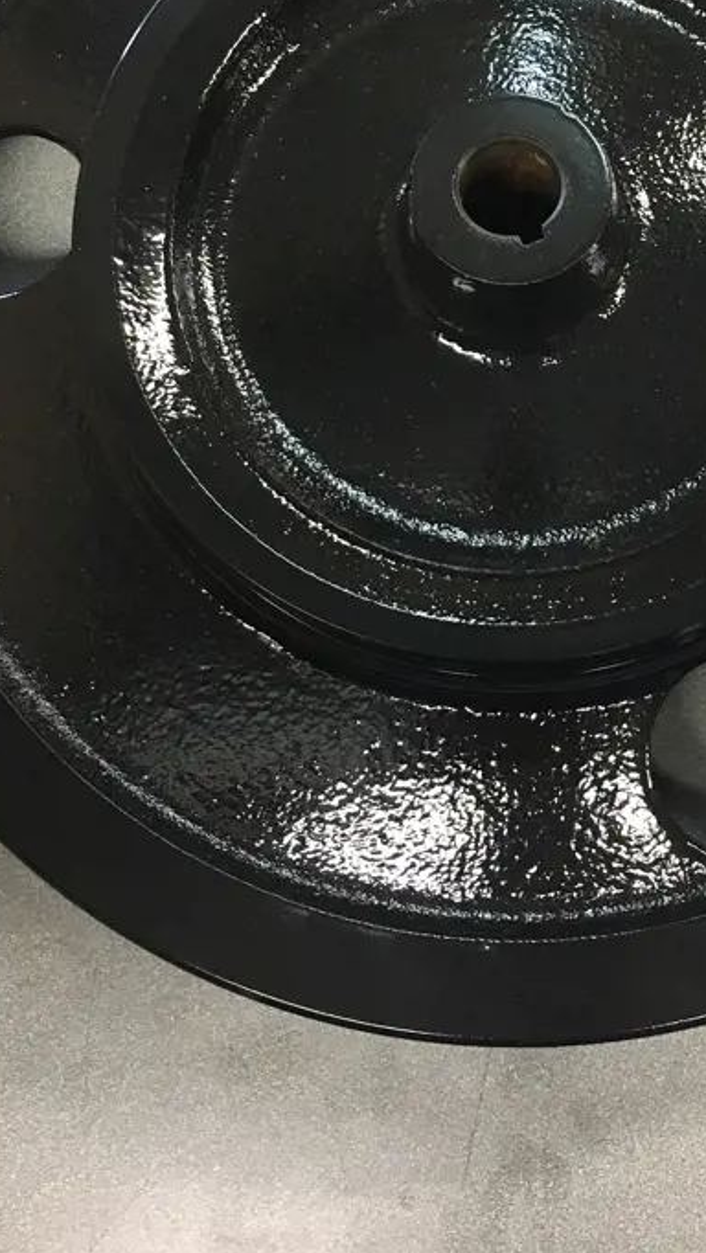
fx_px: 1663
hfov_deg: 23.8
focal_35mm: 50
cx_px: 517
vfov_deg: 40.1
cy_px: 307
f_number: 2.2
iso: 200
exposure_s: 1/30
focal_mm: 4.15
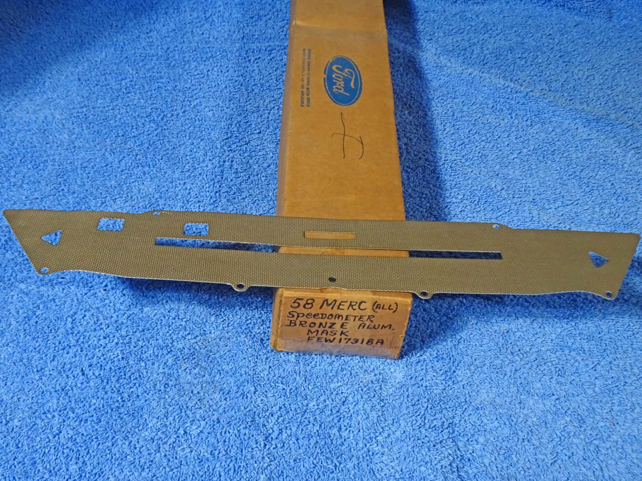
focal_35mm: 43
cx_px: 321
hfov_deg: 43.9
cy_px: 240
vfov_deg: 33.6
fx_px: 797
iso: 800
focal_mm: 7.3
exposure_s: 1/20
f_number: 4
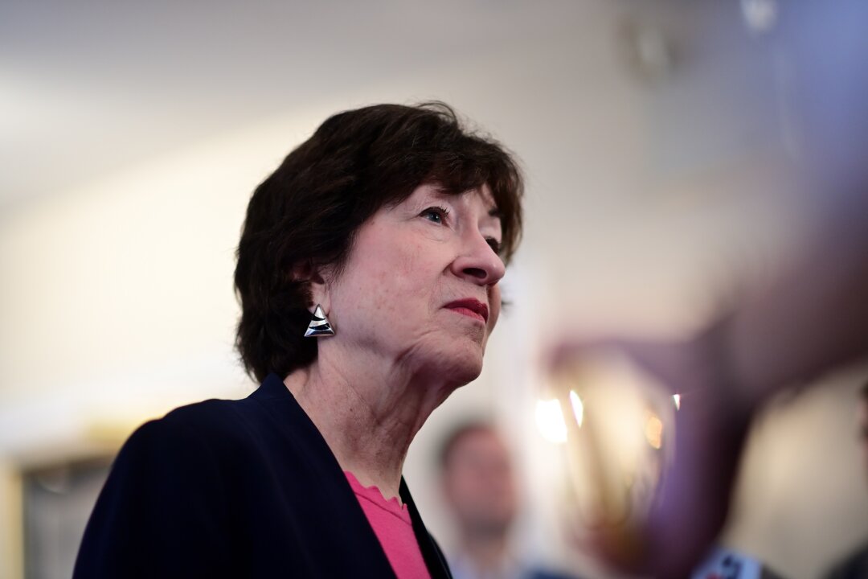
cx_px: 434
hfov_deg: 23.9
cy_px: 290
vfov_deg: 16.1
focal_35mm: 85
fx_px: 2049
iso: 640
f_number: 1.4
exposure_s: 1/400
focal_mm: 85
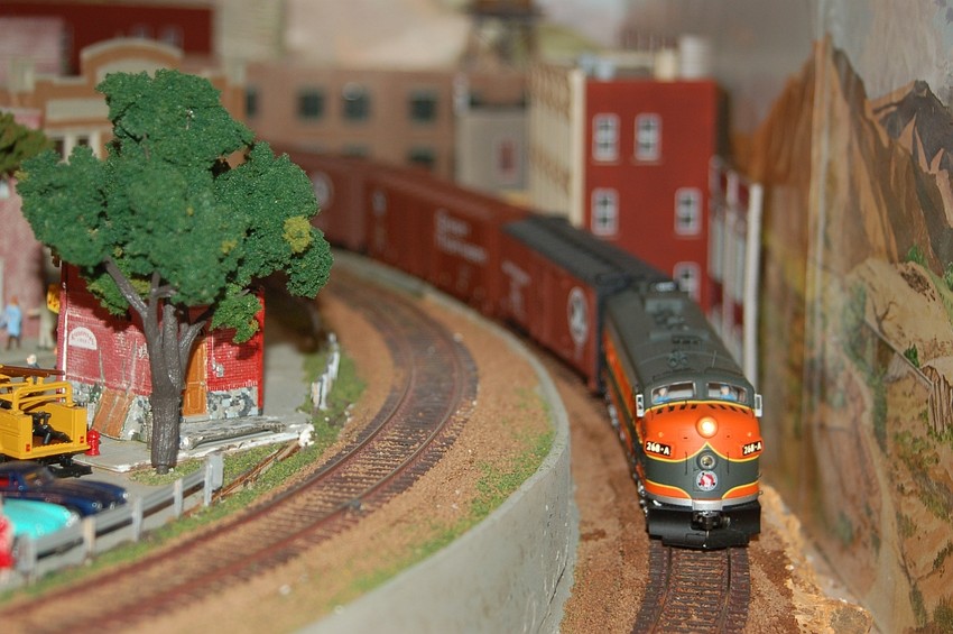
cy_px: 317
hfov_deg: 24.6
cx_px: 476
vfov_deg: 16.5
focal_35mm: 82
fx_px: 2182
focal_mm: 55
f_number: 5
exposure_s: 1/60
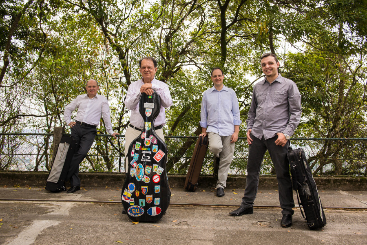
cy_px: 122
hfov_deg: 60.3
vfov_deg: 42.4
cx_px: 184
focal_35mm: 31
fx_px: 316
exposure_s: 1/250
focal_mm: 31
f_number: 4
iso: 400
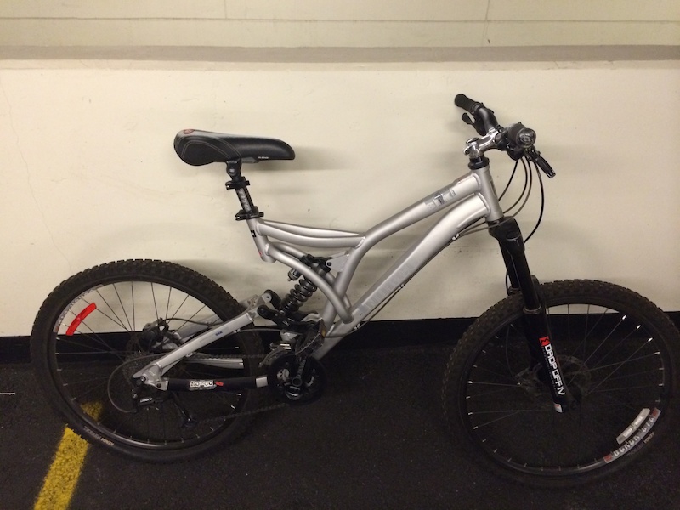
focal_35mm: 30
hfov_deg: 60.0
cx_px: 340
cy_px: 255
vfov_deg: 46.8
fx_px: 589
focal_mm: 4.12
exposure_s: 1/15
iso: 320
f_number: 2.2
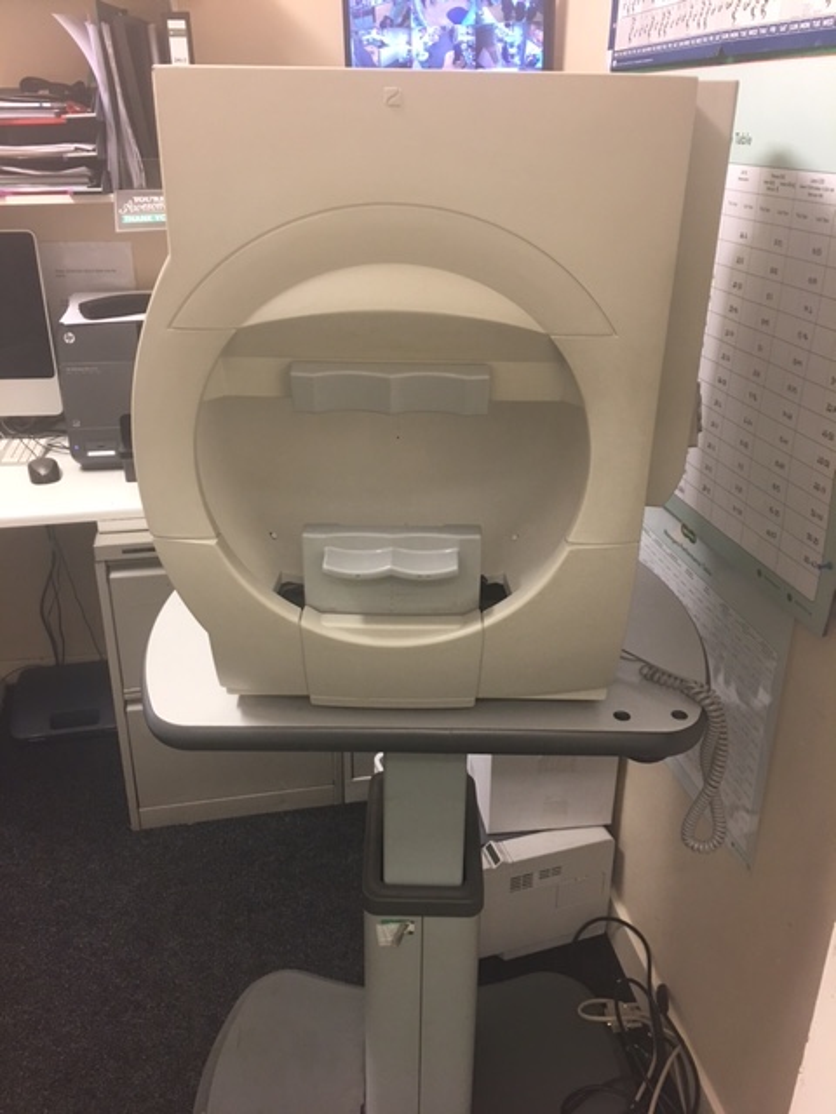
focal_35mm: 29
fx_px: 934
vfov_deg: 61.7
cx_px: 418
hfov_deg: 48.2
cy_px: 557
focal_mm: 4.15
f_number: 2.2
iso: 64
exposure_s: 1/17
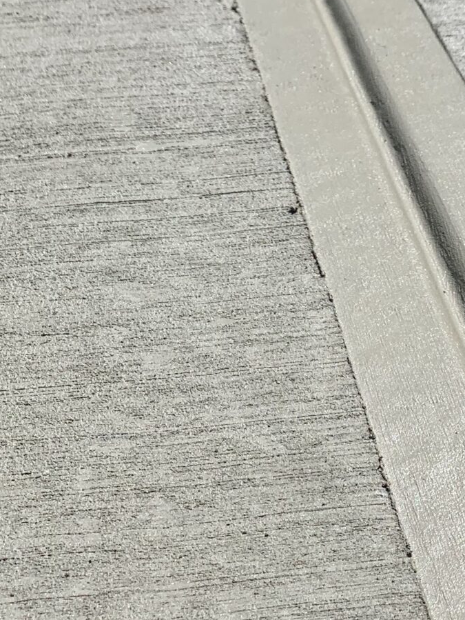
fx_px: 1324
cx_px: 293
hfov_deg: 19.9
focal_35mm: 74
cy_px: -28
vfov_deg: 24.8
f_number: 1.8
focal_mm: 4.25
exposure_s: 1/2833
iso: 25
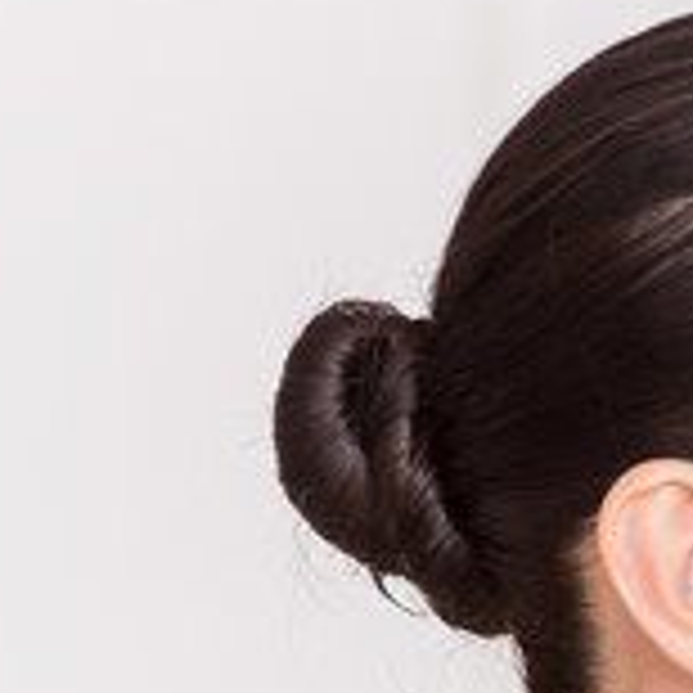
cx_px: 1109
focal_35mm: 481
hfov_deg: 3.6
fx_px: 10894
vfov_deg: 3.6
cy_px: 1874
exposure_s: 1/160
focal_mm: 85
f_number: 3.5
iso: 320
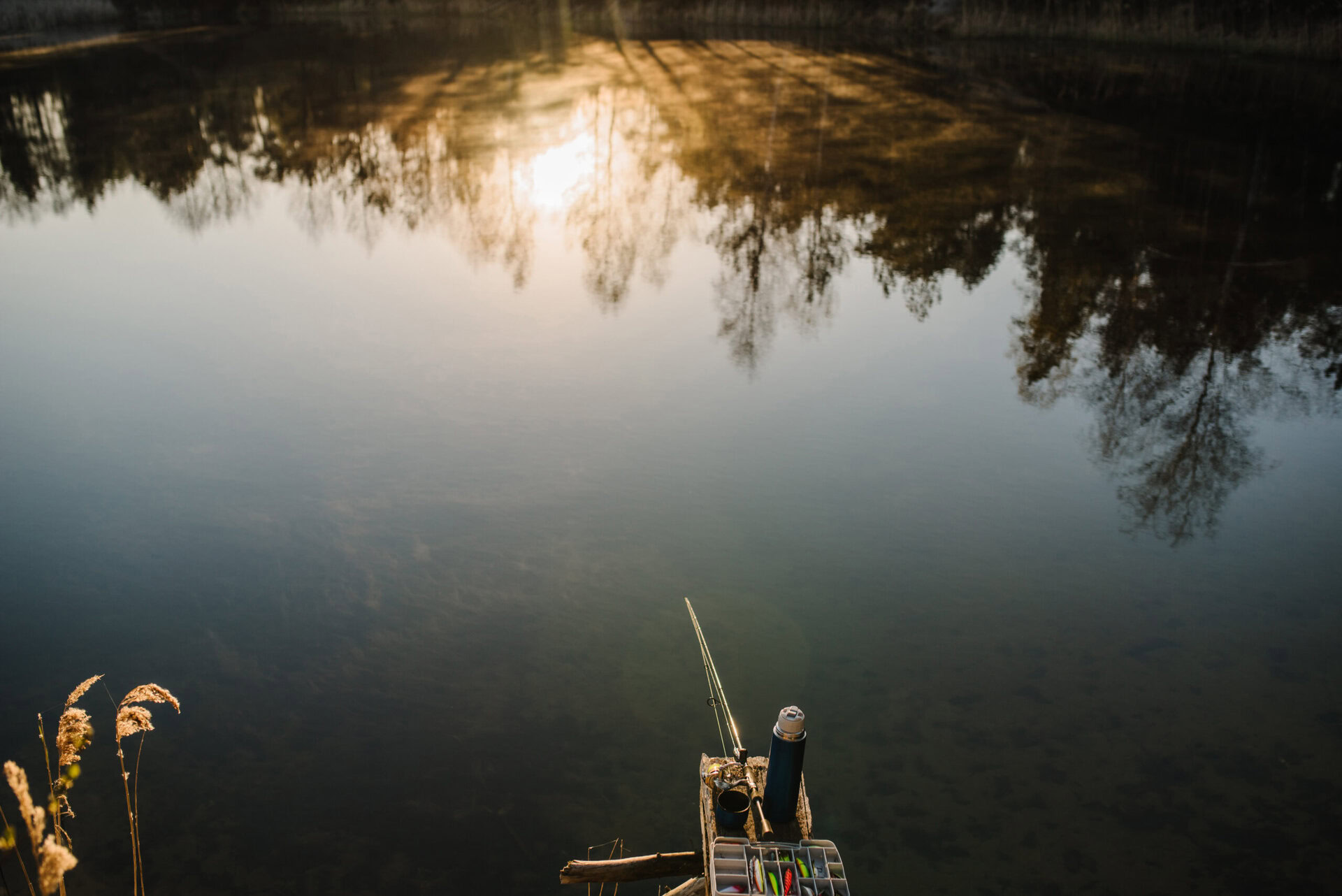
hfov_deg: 54.4
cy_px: 448
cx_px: 671
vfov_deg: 37.9
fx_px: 1305
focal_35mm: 35
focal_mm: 35
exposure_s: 1/2000
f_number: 2.8
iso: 100
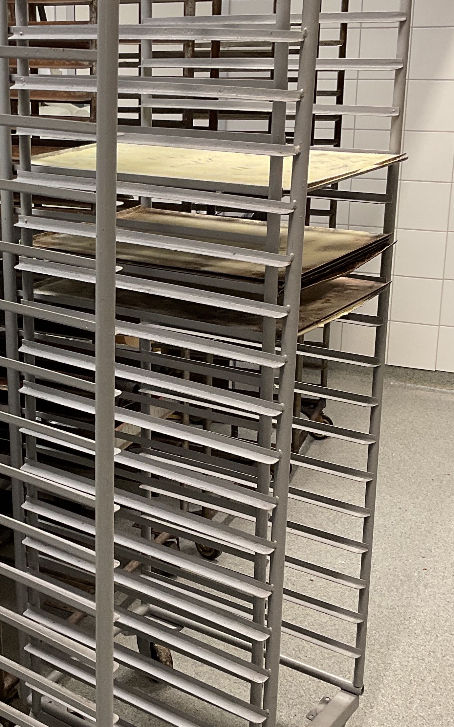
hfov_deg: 22.6
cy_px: 365
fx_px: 1109
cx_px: 52
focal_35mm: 56
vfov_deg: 36.3
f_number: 1.8
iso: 64
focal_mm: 3
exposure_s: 1/50
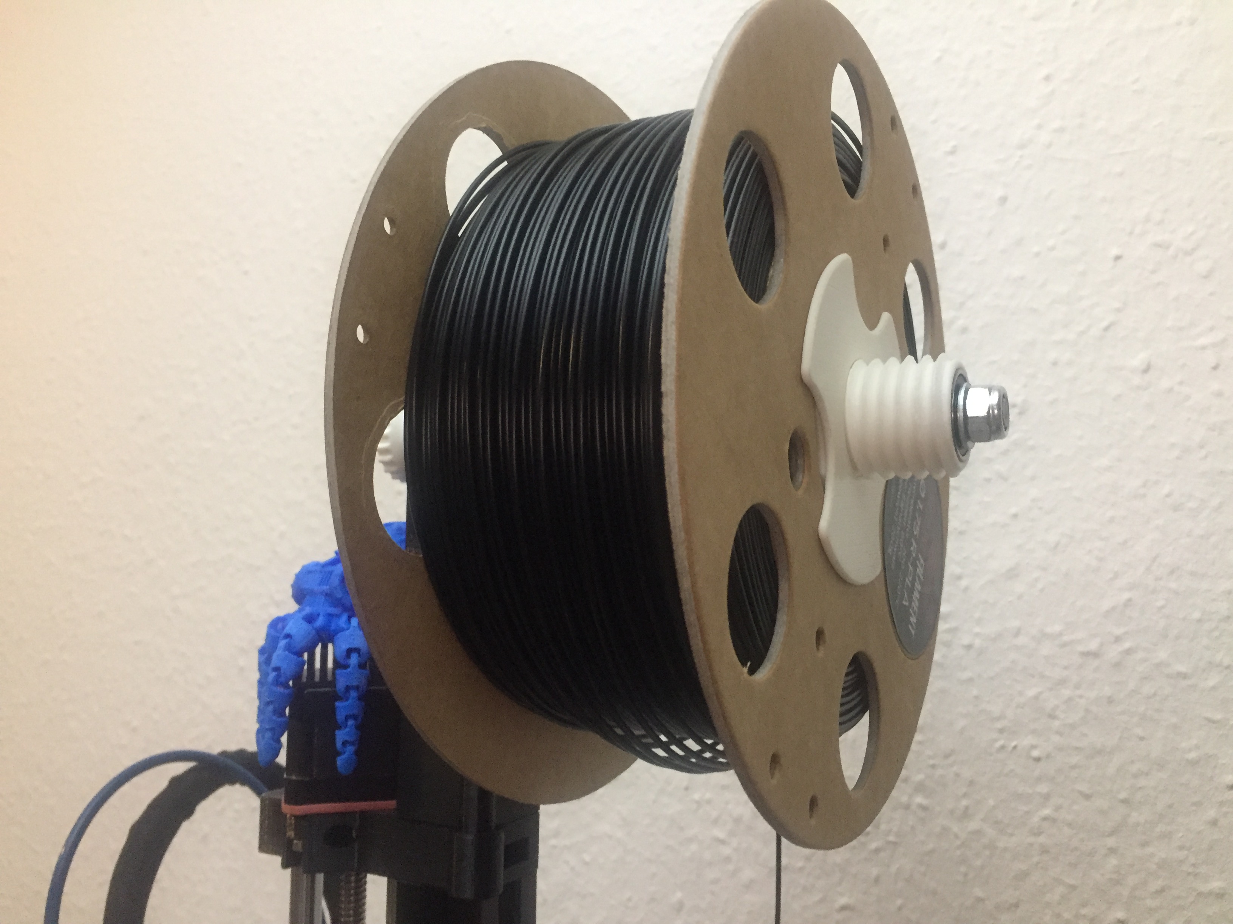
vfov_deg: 48.2
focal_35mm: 29
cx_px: 616
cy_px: 462
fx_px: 1033
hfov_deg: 61.7
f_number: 2.2
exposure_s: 1/25
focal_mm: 4.15
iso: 250
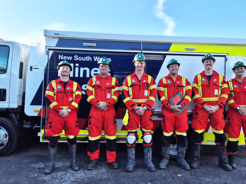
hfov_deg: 62.9
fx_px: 199
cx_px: 147
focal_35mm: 28
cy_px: 92
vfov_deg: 49.7
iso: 25
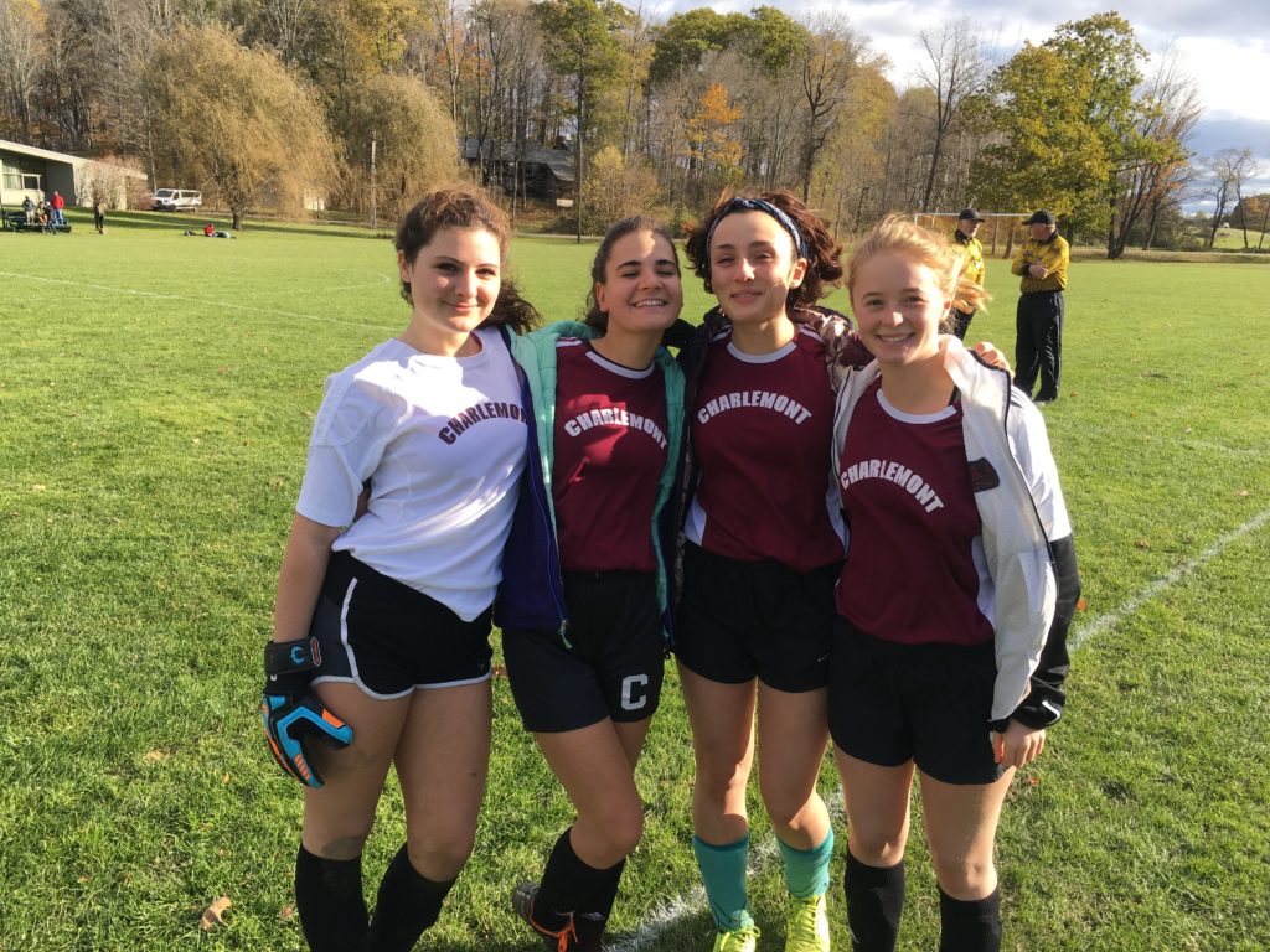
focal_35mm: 29
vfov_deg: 48.2
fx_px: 1064
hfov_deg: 61.7
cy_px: 476
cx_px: 635
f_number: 2.2
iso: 25
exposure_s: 1/625
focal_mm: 4.15
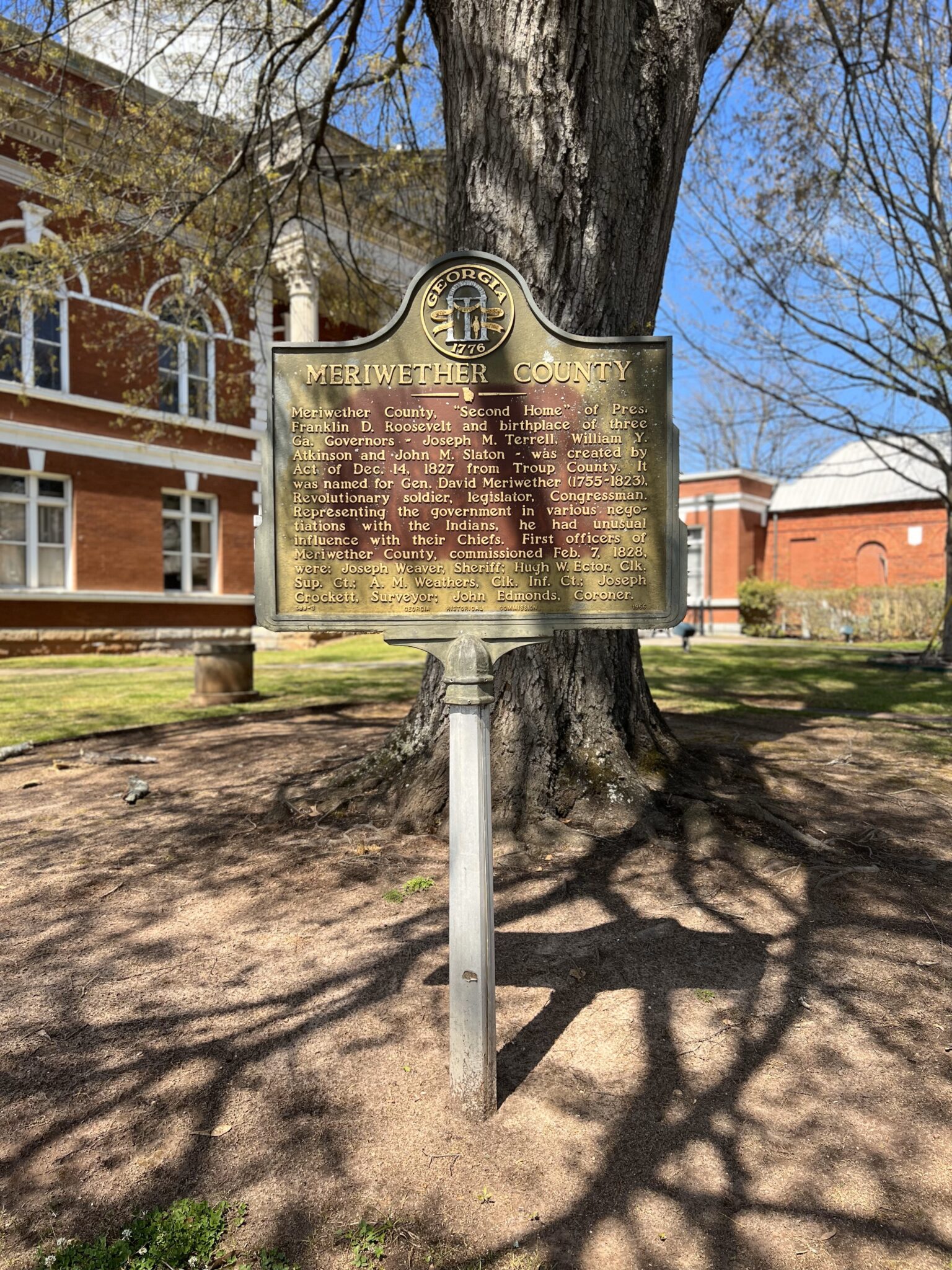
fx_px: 953
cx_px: 476
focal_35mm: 26
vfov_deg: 67.3
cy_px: 635
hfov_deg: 53.1
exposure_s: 1/1972
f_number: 1.5
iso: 50
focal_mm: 5.7
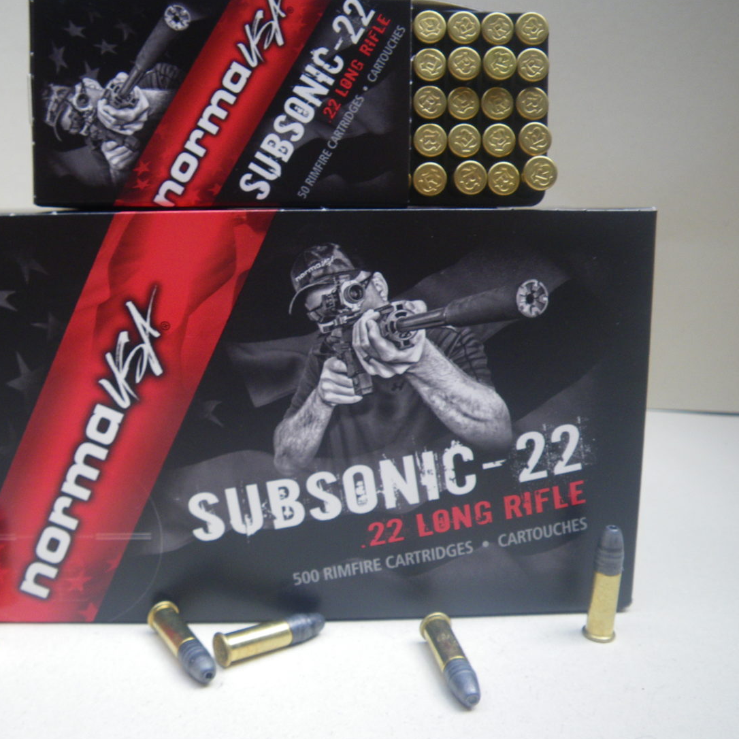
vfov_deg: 47.2
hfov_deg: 46.6
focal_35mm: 35
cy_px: 350
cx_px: 254
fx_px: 845
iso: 125
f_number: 3.5
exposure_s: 1/50
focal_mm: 5
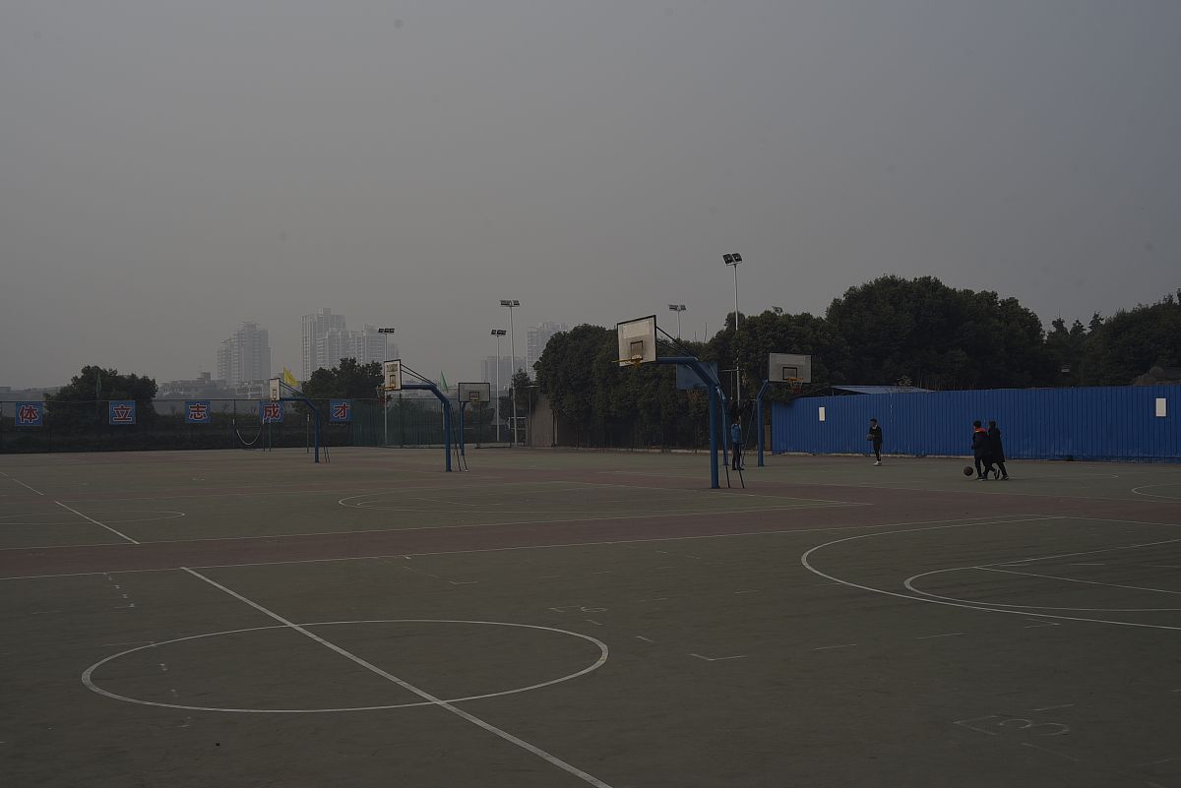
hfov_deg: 54.4
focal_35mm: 35
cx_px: 590
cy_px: 394
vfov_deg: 37.9
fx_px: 1149
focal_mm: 35
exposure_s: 1/400
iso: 100
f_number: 2.5
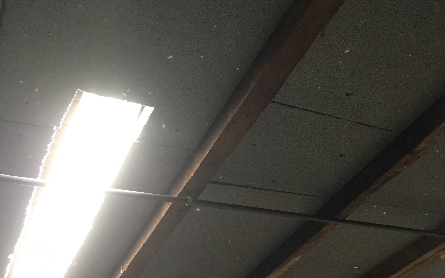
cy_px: 138
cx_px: 282
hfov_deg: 46.7
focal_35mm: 42
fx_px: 509
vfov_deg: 30.5
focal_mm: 4.15
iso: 250
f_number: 2.2
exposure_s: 1/33
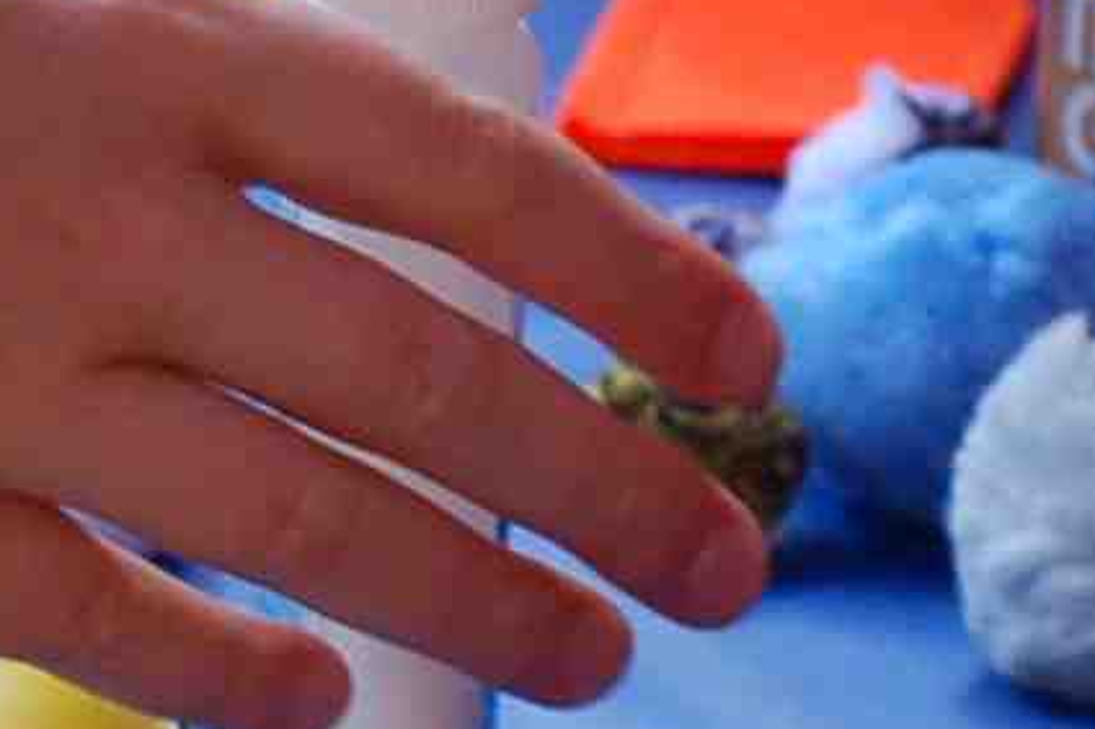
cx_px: -850
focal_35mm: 638
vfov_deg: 2.2
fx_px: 19390
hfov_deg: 3.2
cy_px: 489
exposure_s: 1/250
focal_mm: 60
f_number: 4
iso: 400
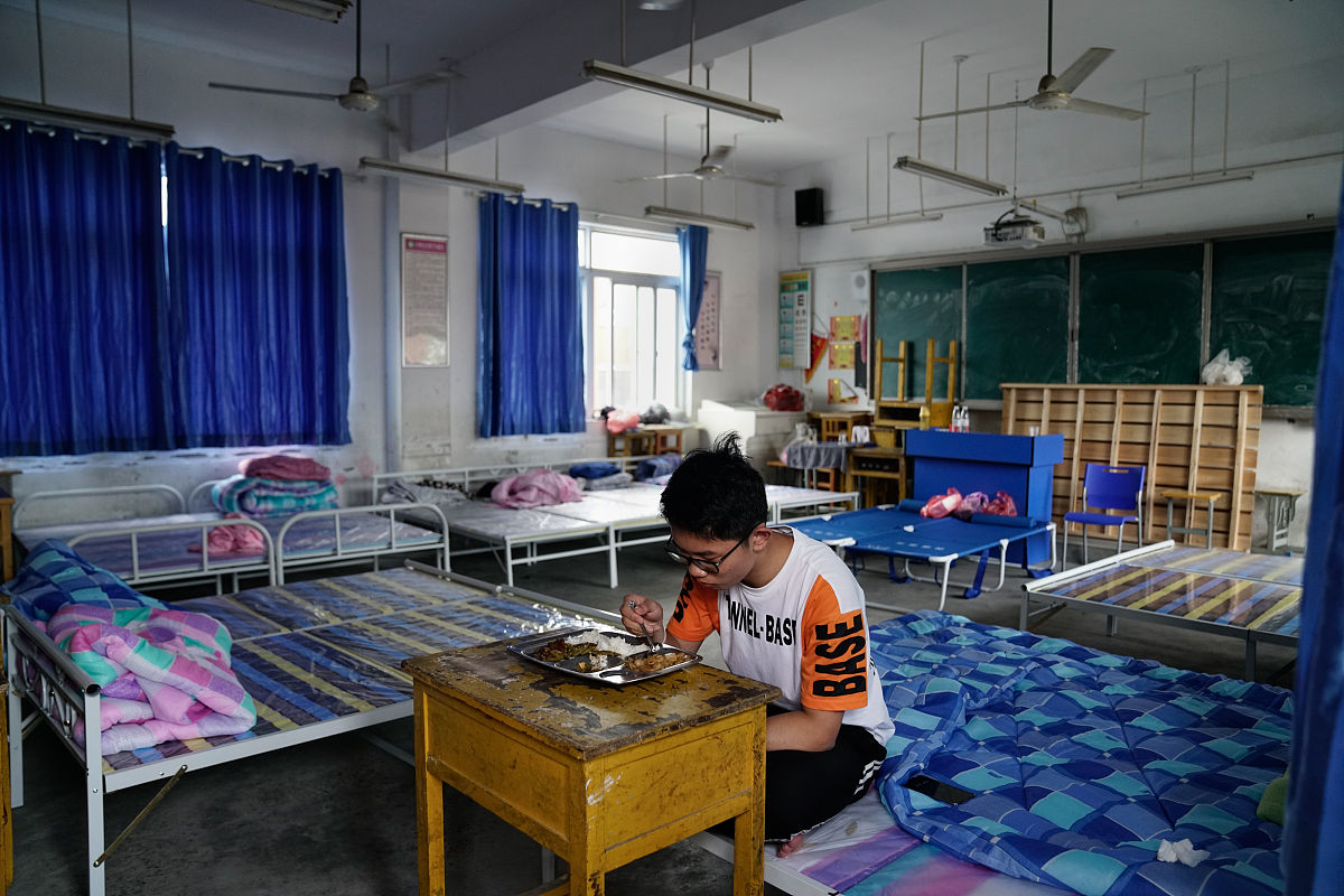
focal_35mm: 24
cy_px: 448
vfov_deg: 53.1
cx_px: 672
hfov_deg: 73.7
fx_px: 896
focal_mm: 24
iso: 1250
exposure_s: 1/200
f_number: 2.8
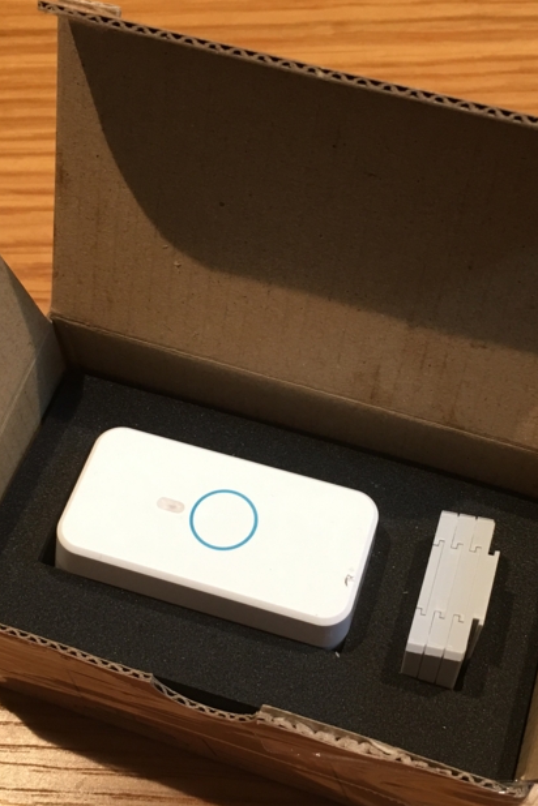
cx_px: 265
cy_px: 441
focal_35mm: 50
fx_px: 1121
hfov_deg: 27.0
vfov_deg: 39.6
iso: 32
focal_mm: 4.15
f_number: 2.2
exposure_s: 1/15
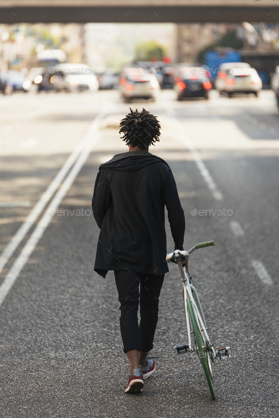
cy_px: 209
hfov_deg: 6.9
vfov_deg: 10.3
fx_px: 2323
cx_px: 140
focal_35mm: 200
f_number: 2.8
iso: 100
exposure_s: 1/800
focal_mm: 200
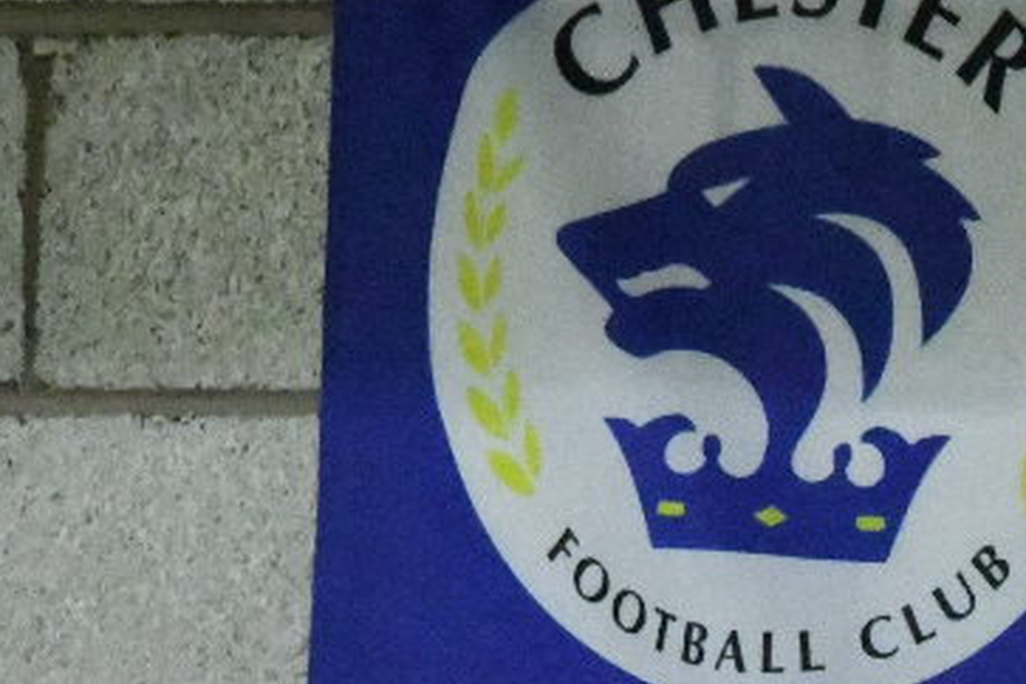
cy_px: 882
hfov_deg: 1.0
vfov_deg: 0.7
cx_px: 1490
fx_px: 57309
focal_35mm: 2011
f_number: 6.3
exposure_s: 1/400
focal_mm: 450
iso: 25600
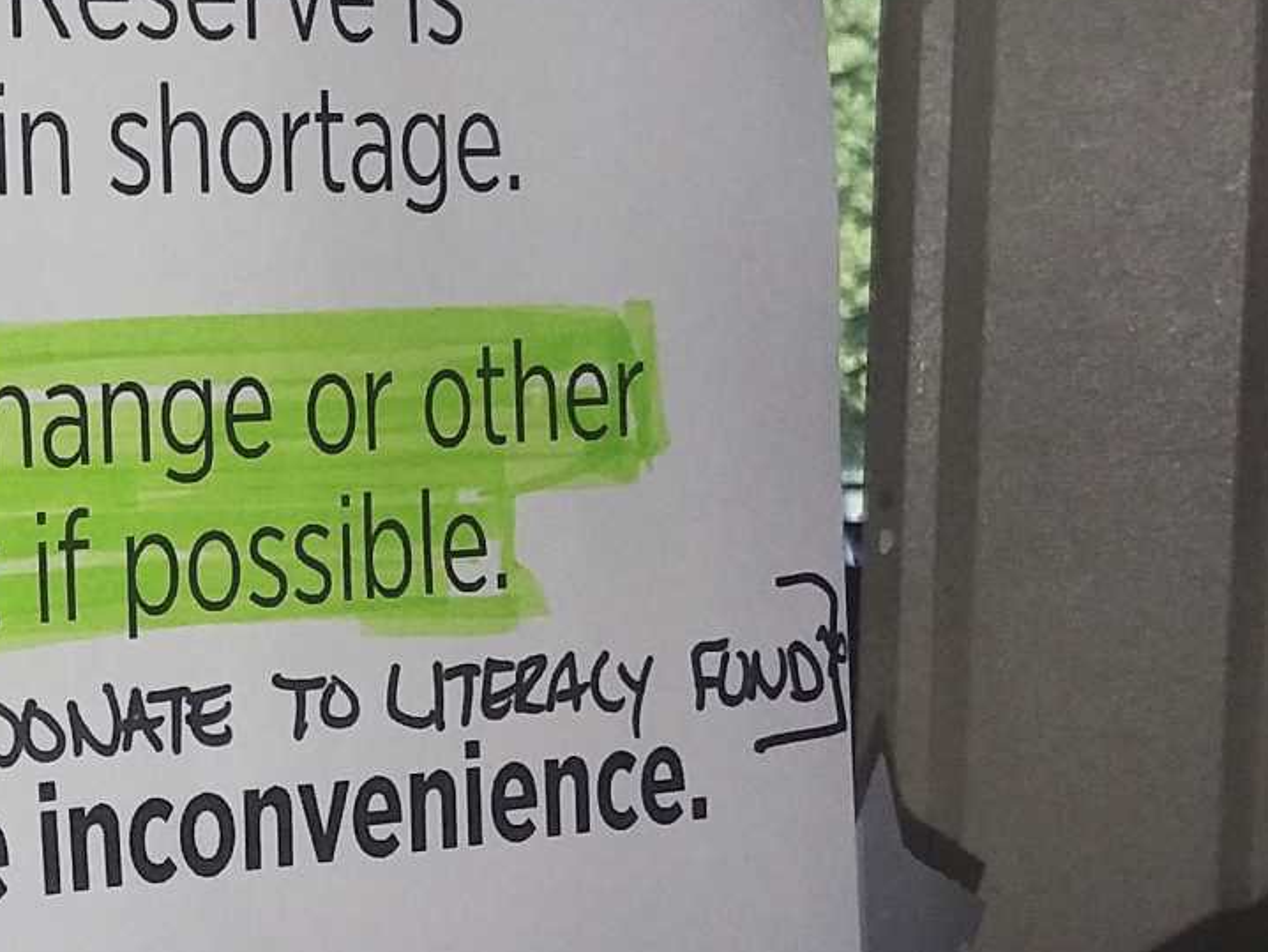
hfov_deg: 22.8
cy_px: 456
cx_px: -332
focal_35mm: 77
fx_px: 2821
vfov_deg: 19.1
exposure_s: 1/261
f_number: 1.9
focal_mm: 2.91
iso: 50
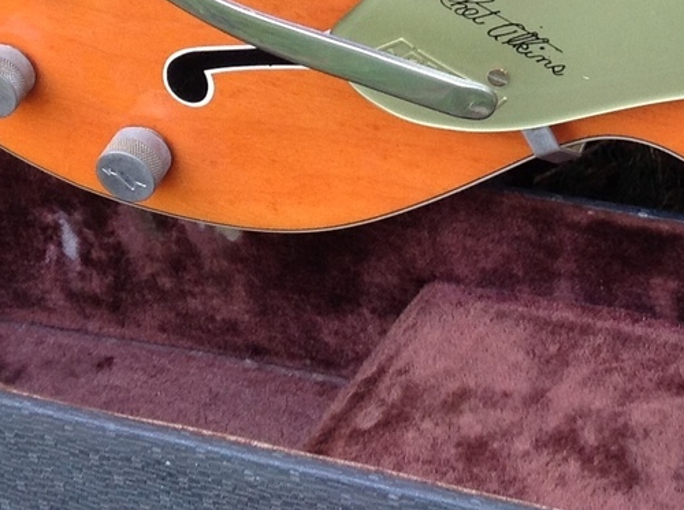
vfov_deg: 12.5
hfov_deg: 17.5
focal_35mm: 112
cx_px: 531
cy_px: -274
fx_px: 2209
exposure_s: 1/60
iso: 50
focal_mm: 4.28
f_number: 2.4
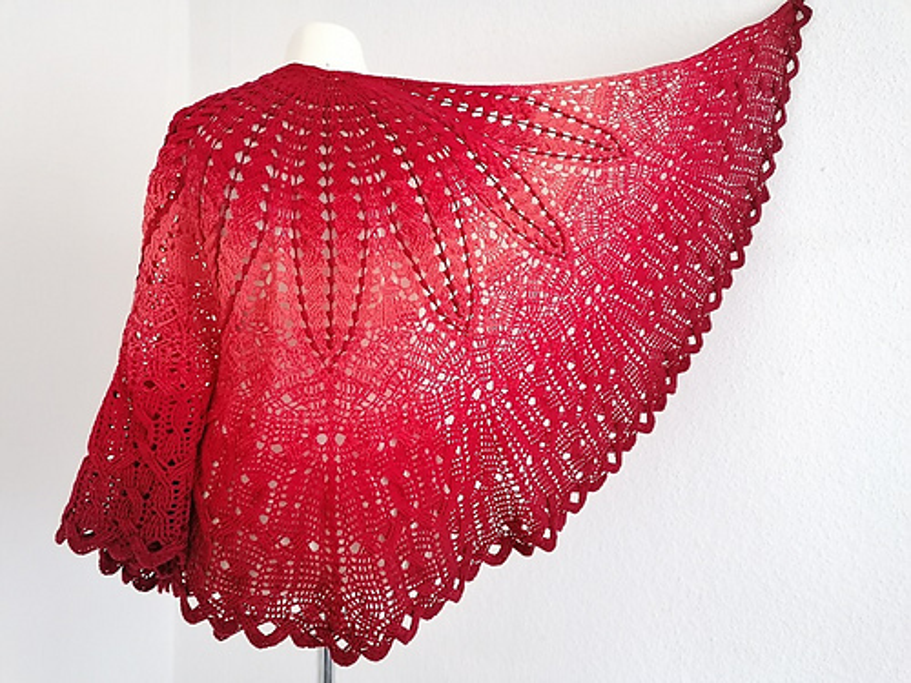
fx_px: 711
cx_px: 456
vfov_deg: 51.4
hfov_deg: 65.3
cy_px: 342
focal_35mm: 27
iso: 500
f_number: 1.8
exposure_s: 1/20
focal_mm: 4.75
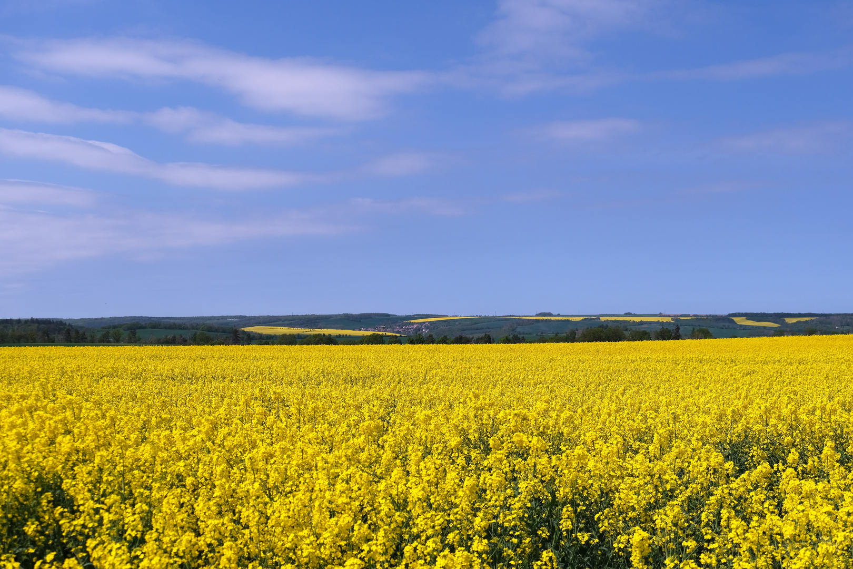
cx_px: 426
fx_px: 948
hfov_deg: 48.5
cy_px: 284
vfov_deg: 33.4
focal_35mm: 40
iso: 160
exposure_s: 1/2000
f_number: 4.5
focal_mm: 26.6
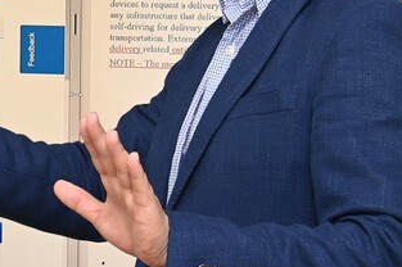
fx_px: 2766
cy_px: 22
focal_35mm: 248
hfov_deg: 8.3
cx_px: -37
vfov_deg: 5.5
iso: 1250
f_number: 6.3
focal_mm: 65
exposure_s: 1/60
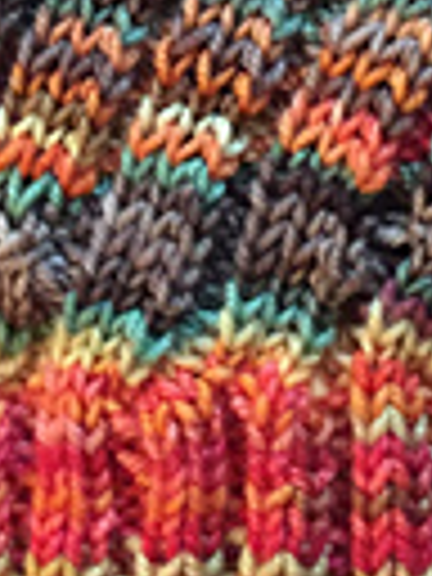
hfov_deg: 13.1
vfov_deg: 16.5
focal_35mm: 113
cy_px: -153
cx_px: 169
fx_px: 1880
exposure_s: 1/15
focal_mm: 4.15
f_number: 2.2
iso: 400
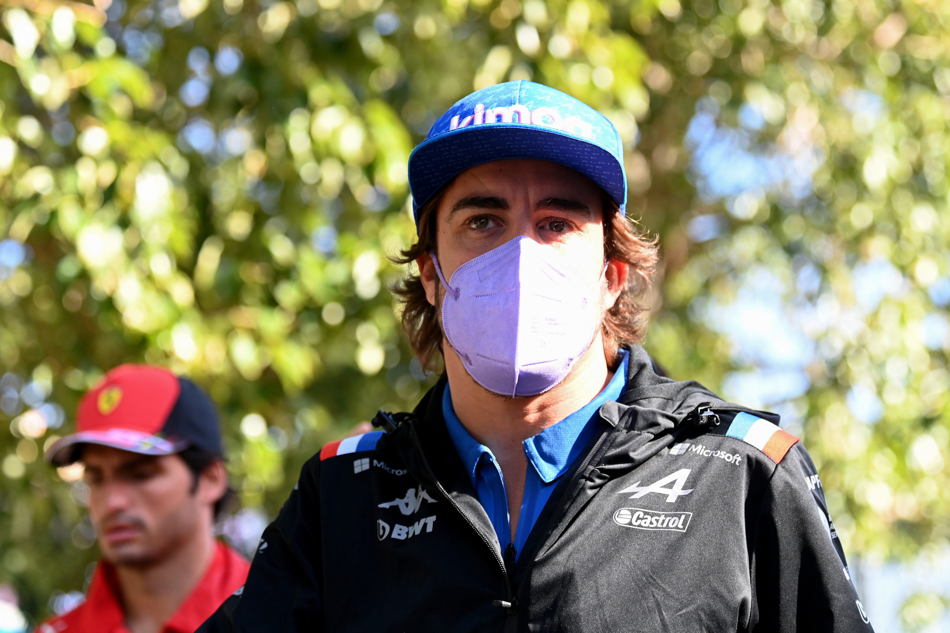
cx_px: 475
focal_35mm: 100
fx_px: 2639
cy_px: 316
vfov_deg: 13.7
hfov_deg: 20.4
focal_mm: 100
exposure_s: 1/1000
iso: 1000
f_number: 4.5
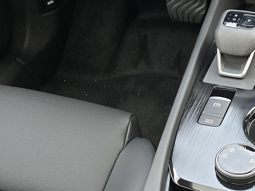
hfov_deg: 20.8
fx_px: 685
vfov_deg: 15.8
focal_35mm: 93
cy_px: 56
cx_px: 209
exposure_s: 1/180
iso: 50
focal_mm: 6.3
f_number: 1.7
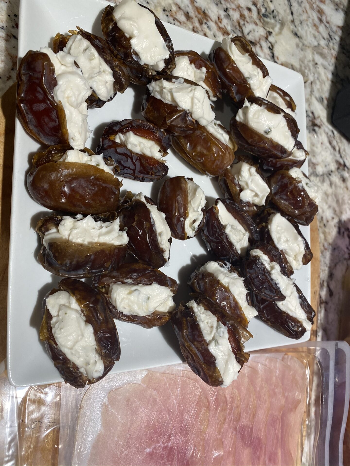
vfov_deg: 67.3
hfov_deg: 53.1
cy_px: 233
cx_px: 175
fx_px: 351
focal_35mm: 26
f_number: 1.8
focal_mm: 4.25
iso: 100
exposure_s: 1/120
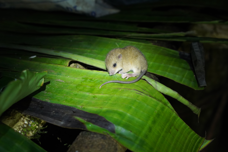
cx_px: 114
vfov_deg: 24.6
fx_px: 348
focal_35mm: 55
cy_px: 76
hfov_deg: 36.2
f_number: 5.6
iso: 3200
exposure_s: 1/200
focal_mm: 55
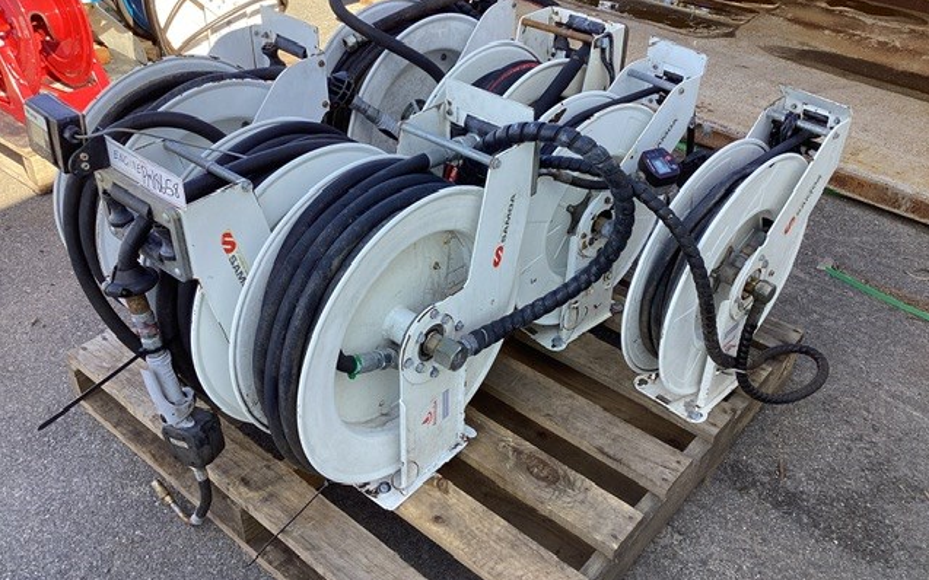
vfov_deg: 38.3
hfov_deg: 58.1
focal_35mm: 33
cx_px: 465
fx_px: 835
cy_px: 254
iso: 25
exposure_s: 1/170
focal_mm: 3.3
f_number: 2.4
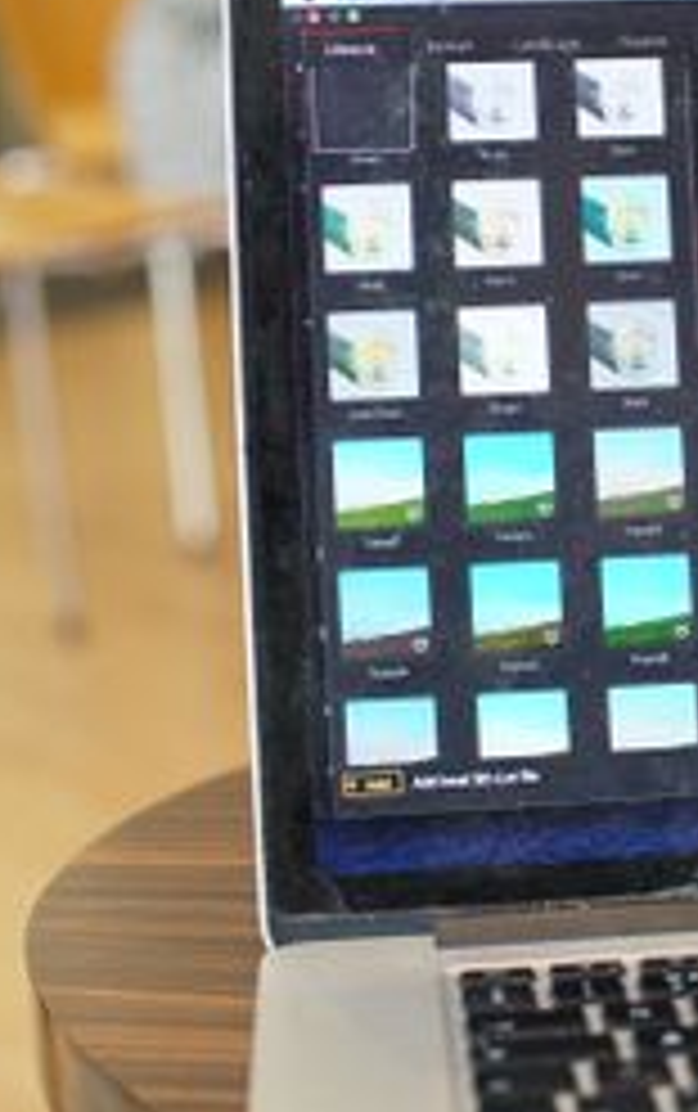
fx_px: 3004
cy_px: 434
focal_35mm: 99
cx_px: 986
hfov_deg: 12.7
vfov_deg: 20.9
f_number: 3.5
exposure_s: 1/160
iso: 1600
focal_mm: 50
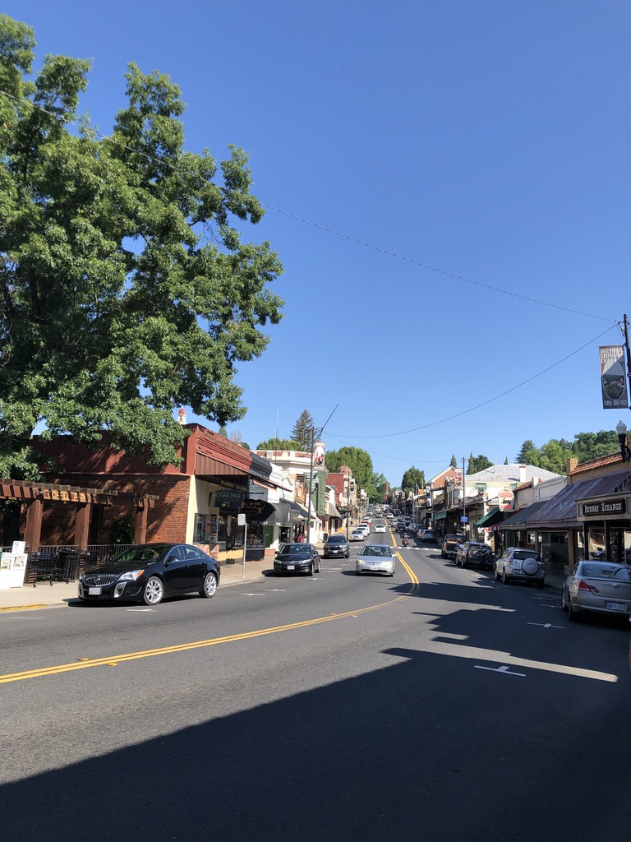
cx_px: 316
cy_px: 421
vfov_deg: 63.4
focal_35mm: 28
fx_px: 681
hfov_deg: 49.7
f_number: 1.8
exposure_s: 1/1230
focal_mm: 4
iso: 20
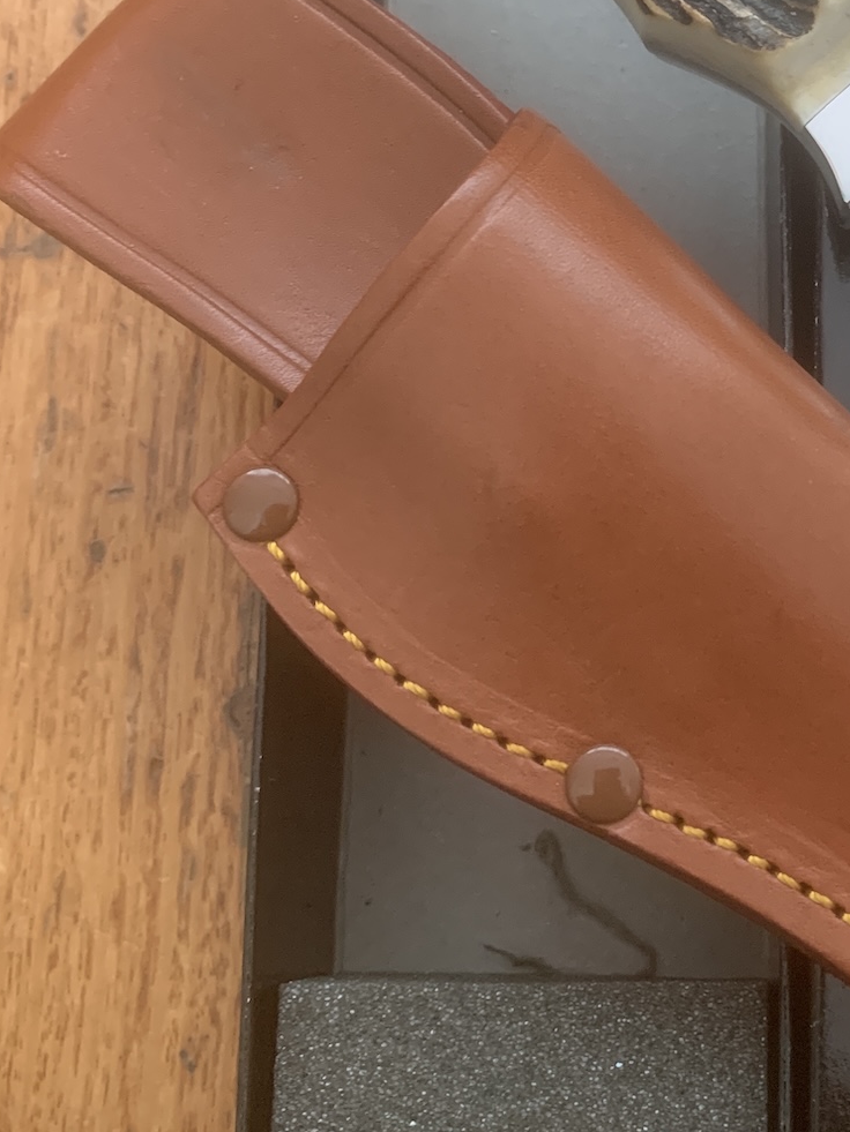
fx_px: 1735
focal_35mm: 53
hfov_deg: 26.4
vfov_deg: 35.7
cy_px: 357
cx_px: 803
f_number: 1.8
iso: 400
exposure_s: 1/58
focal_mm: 4.25
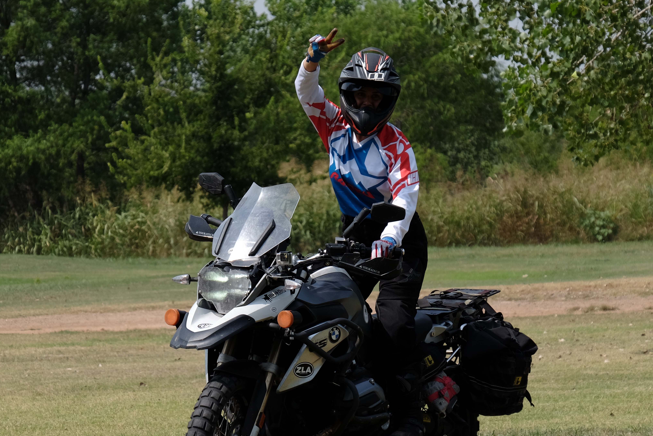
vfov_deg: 7.3
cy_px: 258
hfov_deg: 10.9
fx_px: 3428
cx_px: 358
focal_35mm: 189
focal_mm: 104.2
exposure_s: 1/950
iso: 400
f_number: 8
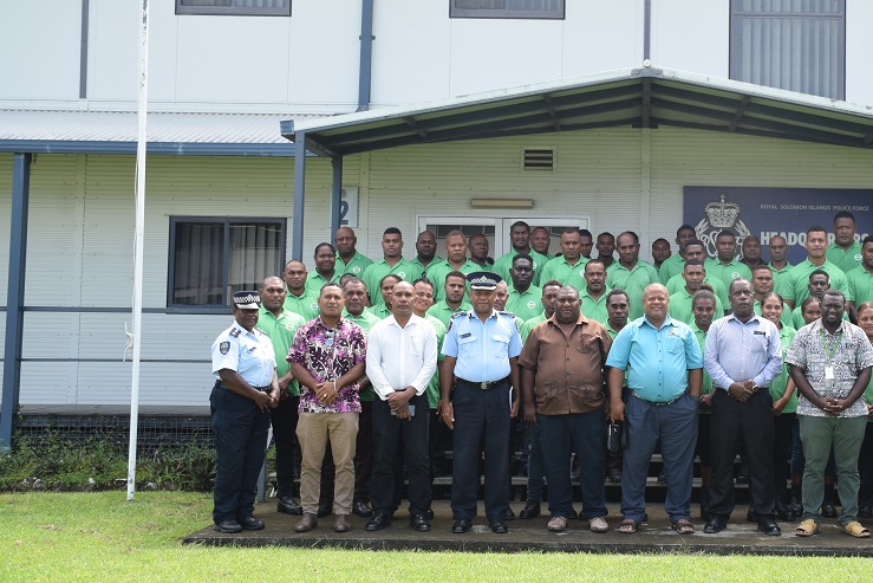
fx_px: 1382
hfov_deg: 34.5
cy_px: 250
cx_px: 631
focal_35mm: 57
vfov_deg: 23.8
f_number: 8
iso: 320
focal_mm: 26
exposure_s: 1/250
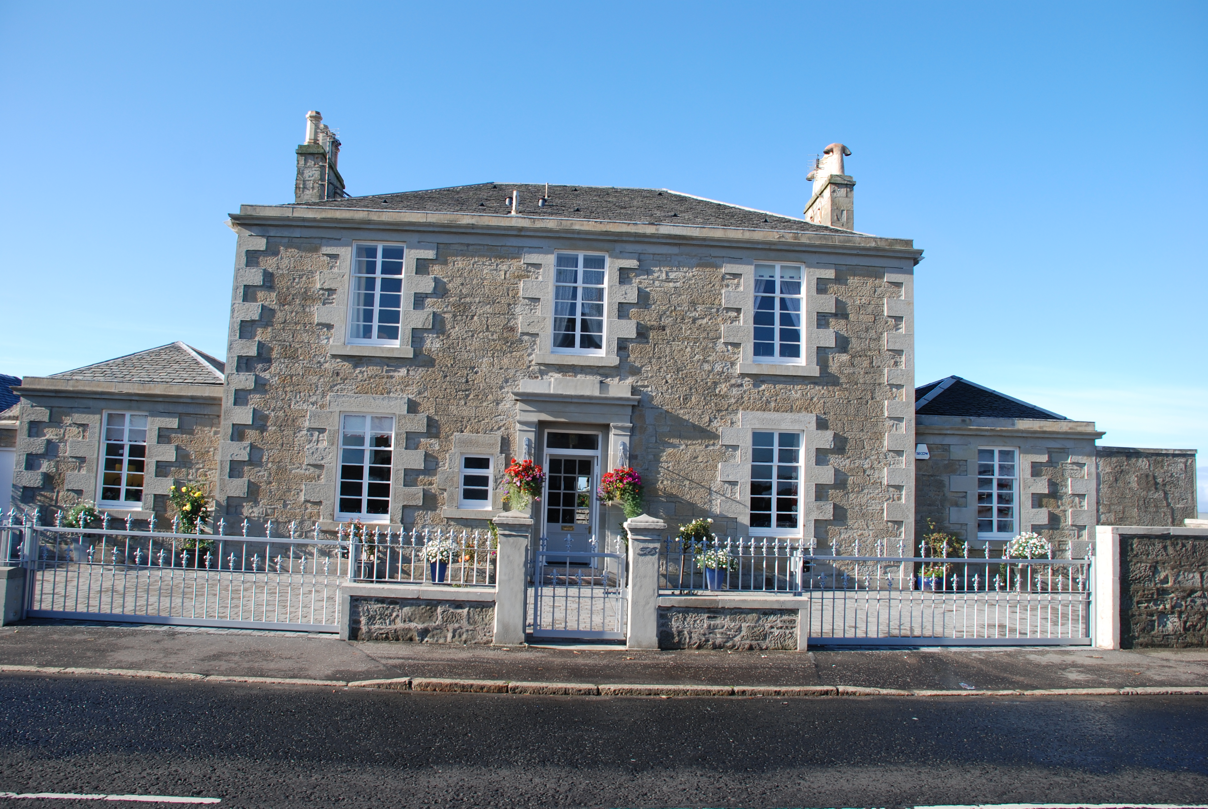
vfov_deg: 48.0
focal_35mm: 27
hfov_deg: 67.3
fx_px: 907
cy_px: 404
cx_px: 604
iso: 100
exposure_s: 1/160
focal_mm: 18
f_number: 6.3
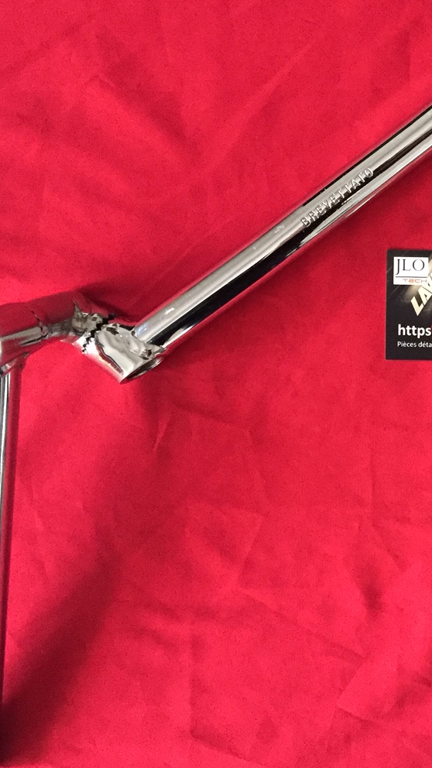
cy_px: 322
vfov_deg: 39.8
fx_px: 1059
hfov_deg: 21.7
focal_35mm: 52
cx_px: 487
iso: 400
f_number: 2.2
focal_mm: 4.15
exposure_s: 1/17
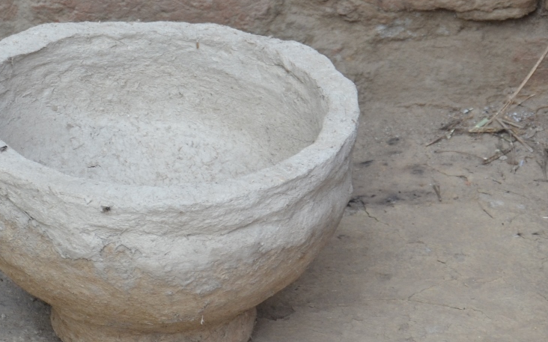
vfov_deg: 7.4
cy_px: 76
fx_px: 2628
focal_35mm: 176
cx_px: 128
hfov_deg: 11.9
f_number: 5.6
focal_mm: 52
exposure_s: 1/125
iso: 280
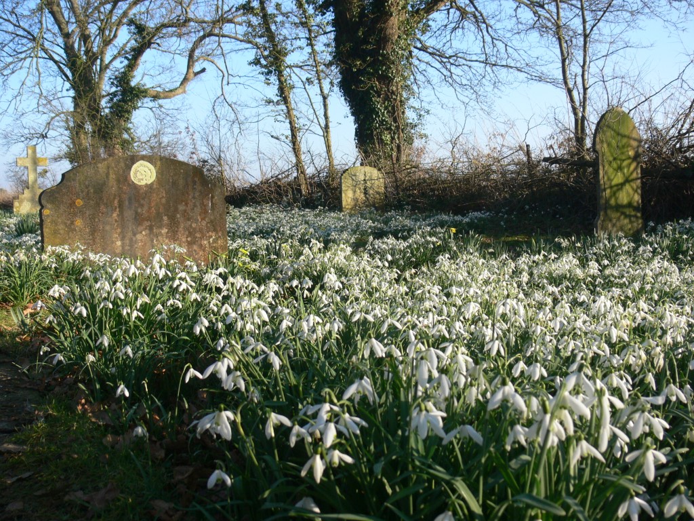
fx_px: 702
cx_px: 347
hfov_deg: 52.6
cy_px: 260
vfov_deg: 40.7
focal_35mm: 35
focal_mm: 7.4
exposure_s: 1/125
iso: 100
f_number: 3.6
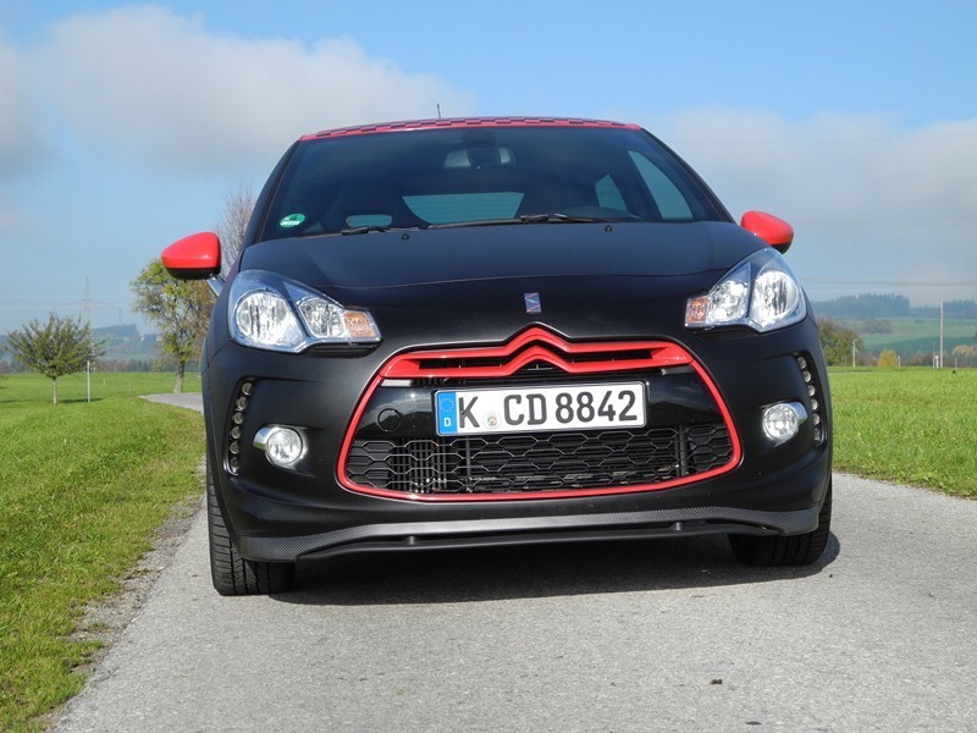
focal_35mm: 76
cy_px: 366
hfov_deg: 25.7
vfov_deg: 19.4
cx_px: 488
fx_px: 2145
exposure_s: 1/902
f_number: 4
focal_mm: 16.3
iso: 100
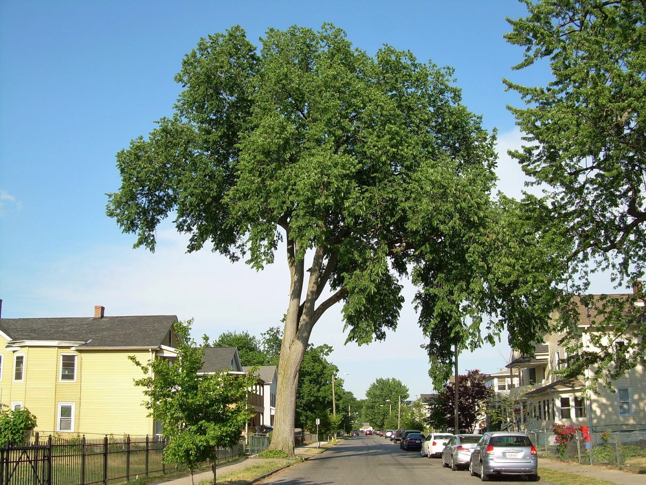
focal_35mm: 38
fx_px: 709
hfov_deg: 49.0
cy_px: 242
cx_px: 323
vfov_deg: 37.7
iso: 50
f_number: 4.6
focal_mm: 6.3
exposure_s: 1/297
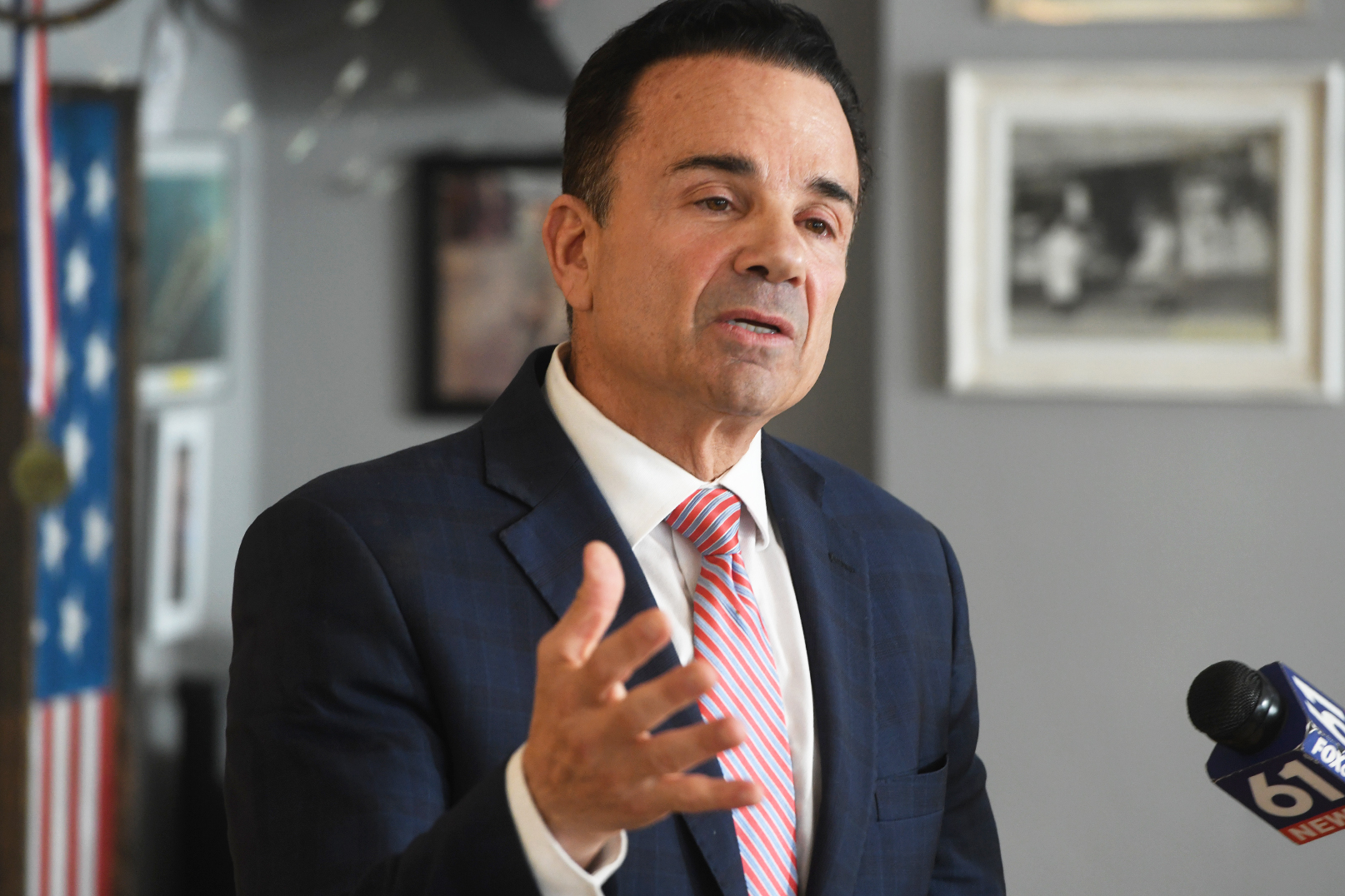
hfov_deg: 9.2
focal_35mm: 223
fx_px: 8331
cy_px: 450
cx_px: 708
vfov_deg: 6.2
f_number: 4.5
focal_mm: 200
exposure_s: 1/60
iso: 1600
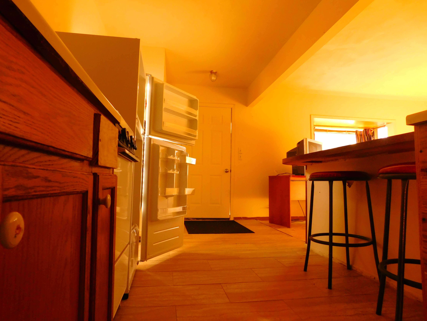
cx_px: 214
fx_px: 284
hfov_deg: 73.9
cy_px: 160
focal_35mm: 23
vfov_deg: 58.9
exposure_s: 1/30
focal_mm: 4
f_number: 3
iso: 280
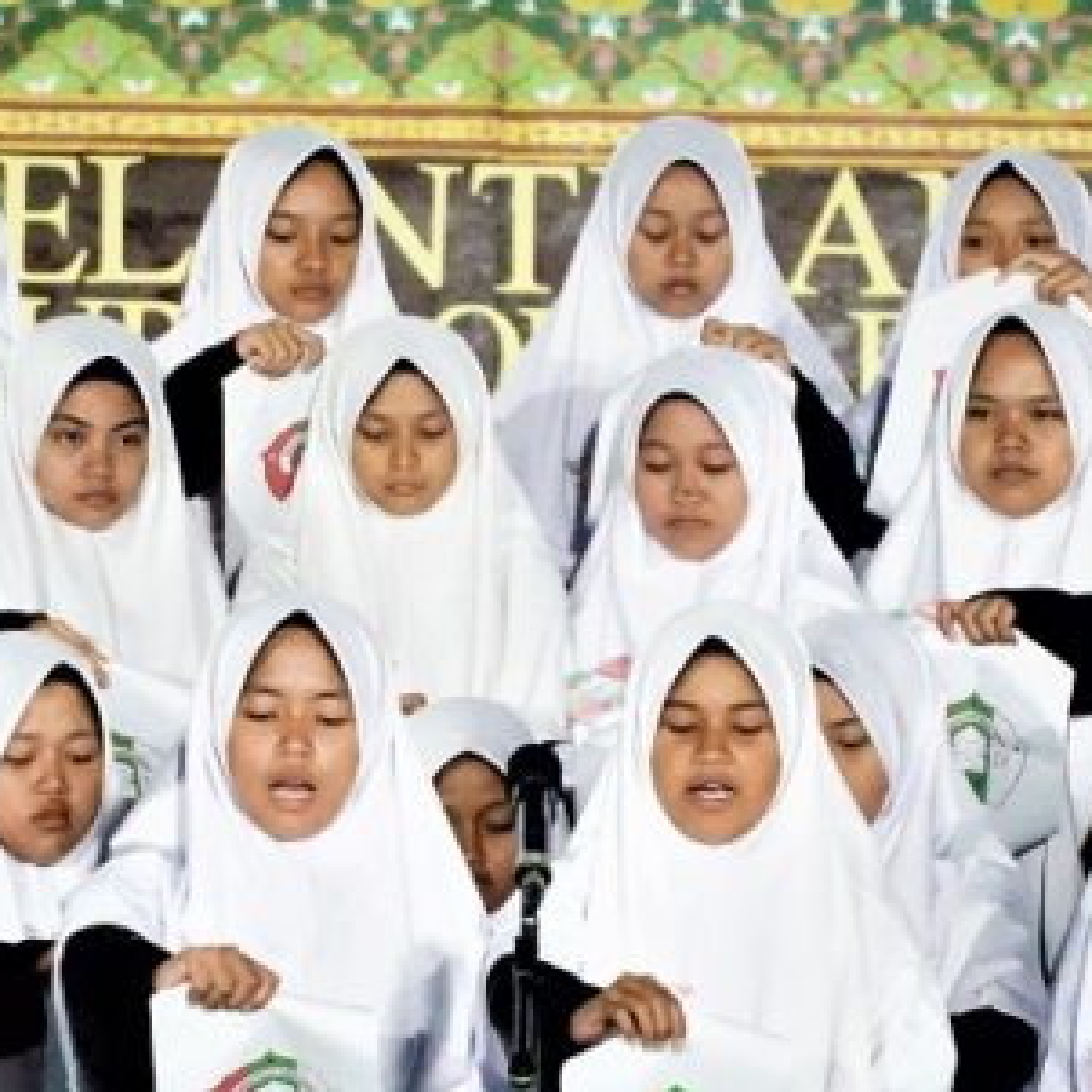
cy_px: 805
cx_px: 486
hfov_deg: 4.4
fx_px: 14204
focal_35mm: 398
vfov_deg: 4.4
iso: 25600
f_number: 5.6
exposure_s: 1/500
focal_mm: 135
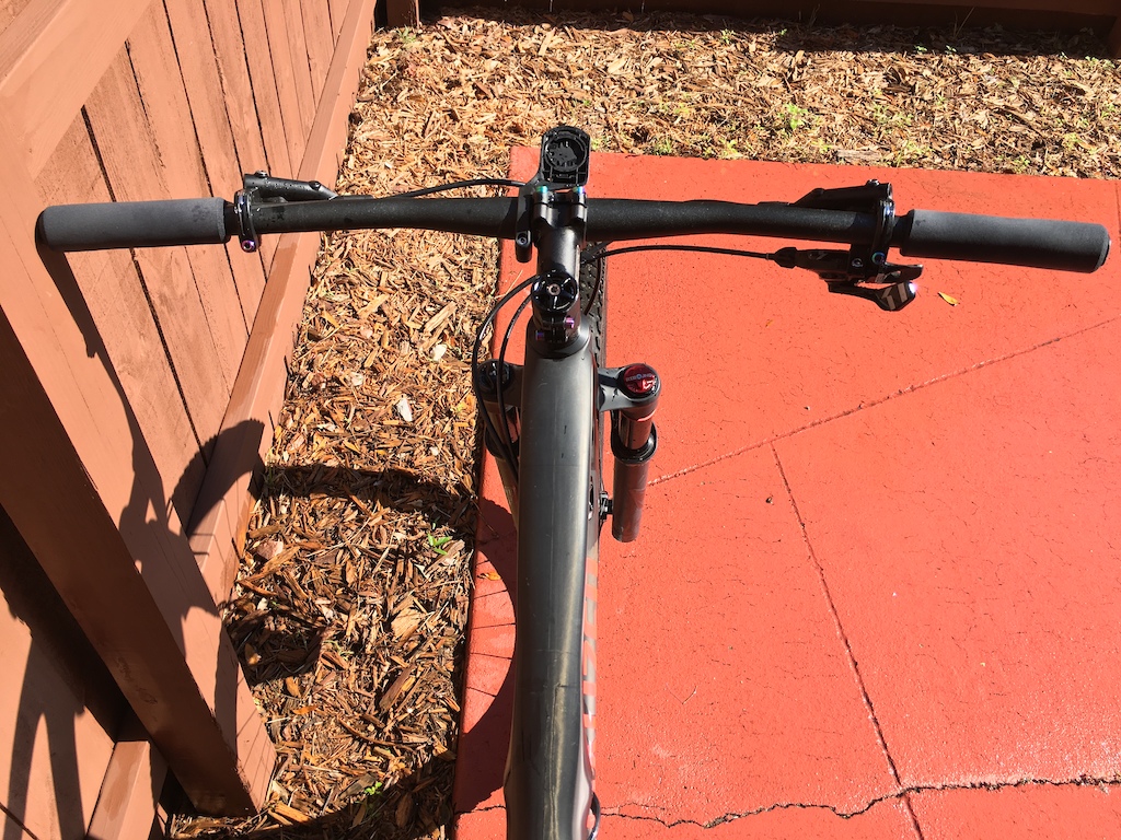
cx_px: 560
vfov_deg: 48.2
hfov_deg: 61.7
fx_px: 939
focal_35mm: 29
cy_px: 420
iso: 25
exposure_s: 1/509
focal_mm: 4.15
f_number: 2.2
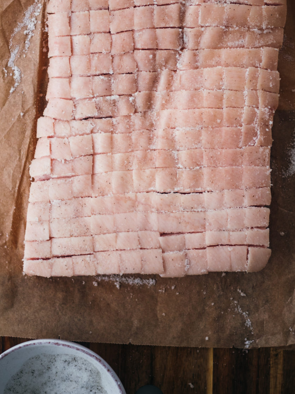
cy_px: 125
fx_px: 1045
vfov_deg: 21.2
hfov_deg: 16.1
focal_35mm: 92
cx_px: 136
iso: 200
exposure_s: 1/60
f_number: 1.8
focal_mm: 25
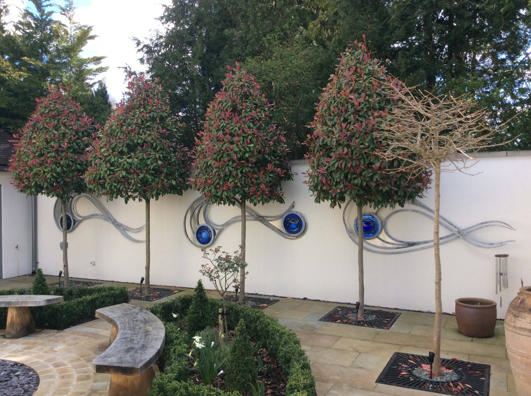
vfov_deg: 44.1
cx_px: 266
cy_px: 198
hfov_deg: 56.9
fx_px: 490
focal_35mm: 32
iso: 32
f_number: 2.4
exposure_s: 1/420
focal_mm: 3.3
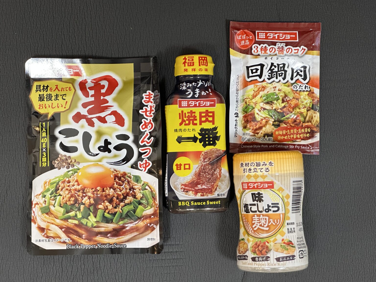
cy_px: 141
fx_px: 836
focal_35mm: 77
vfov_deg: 19.1
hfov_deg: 25.3
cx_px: 188
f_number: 2.8
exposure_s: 1/52
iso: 400
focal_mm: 9
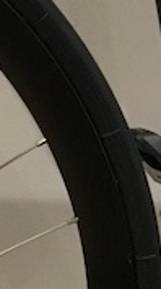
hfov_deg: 7.4
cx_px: -342
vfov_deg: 14.7
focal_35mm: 143
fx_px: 1090
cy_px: 309
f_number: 2.2
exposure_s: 1/15
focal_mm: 4.15
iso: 200
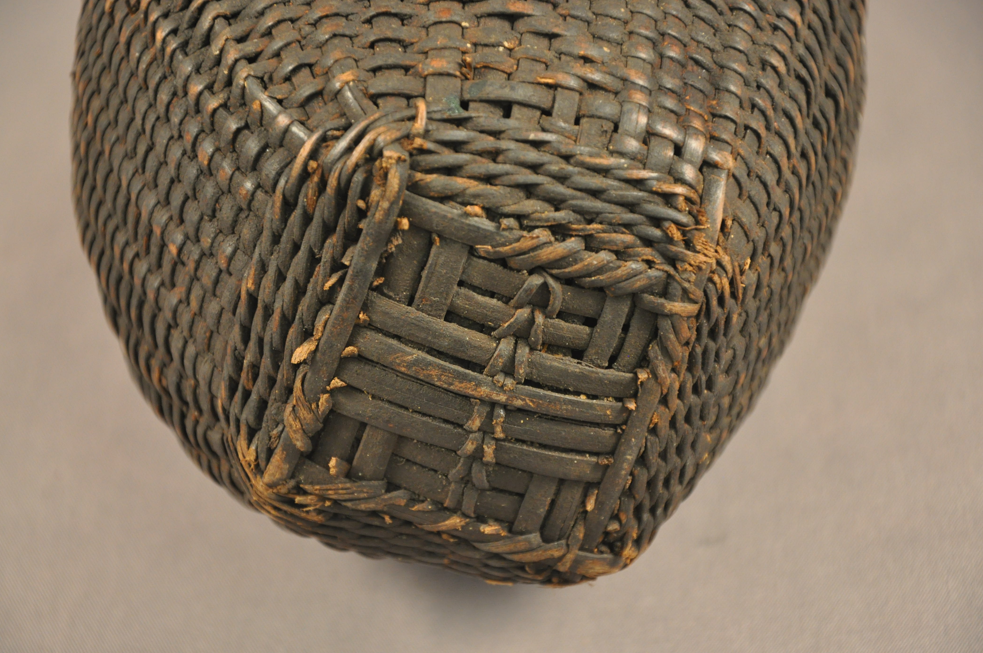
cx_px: 486
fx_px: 3873
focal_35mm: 142
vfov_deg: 9.6
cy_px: 333
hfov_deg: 14.5
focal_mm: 92
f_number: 5.6
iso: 1000
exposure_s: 1/30
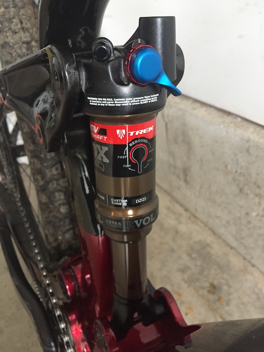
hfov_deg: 48.2
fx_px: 295
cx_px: 132
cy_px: 176
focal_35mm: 29
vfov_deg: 61.7
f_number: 2.2
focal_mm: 4.15
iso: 250
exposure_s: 1/30
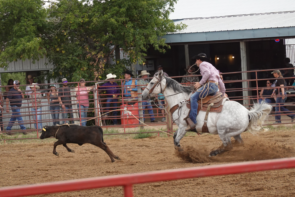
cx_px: 148
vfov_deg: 6.9
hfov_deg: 10.3
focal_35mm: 200
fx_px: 1639
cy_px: 98
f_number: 4.5
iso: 800
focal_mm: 72
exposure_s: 1/1600
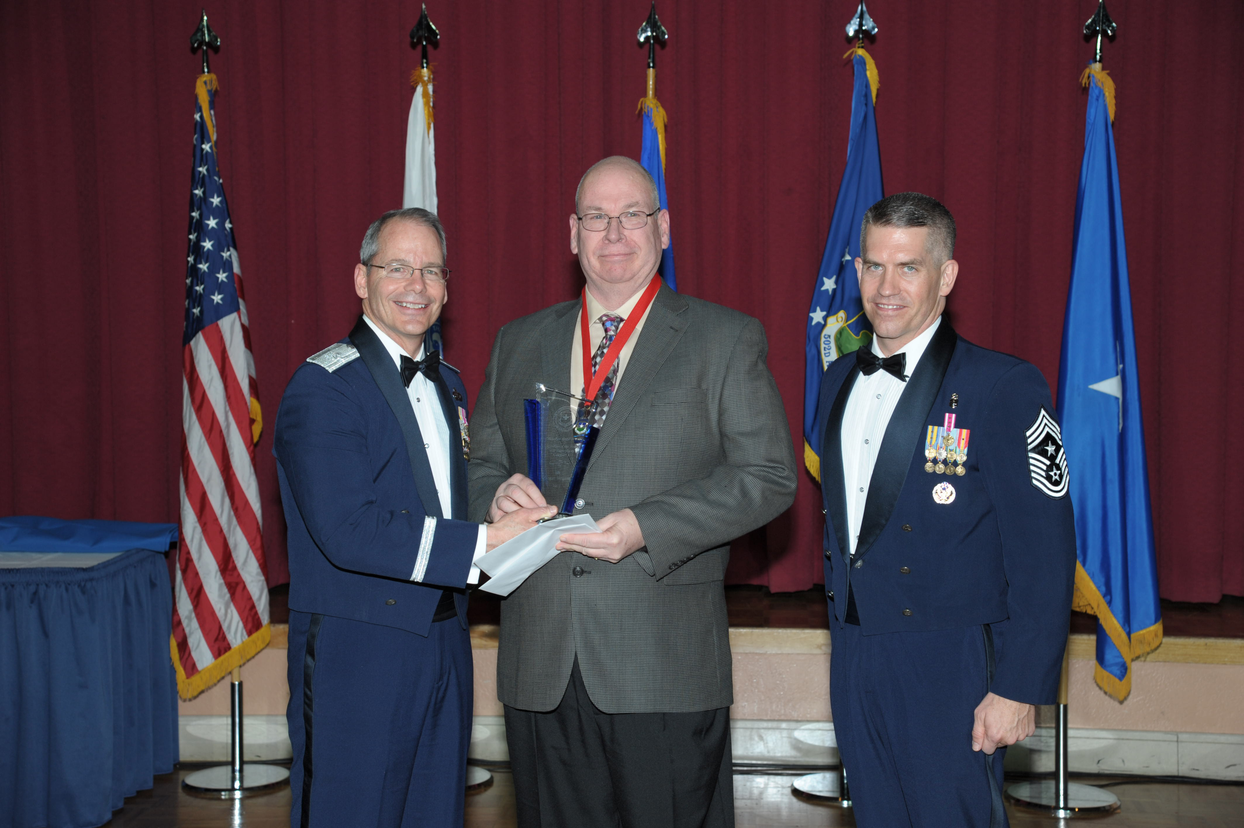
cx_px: 622
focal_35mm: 58
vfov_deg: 23.4
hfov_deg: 34.5
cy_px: 414
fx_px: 2003
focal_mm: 58
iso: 320
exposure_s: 1/125
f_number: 5.6
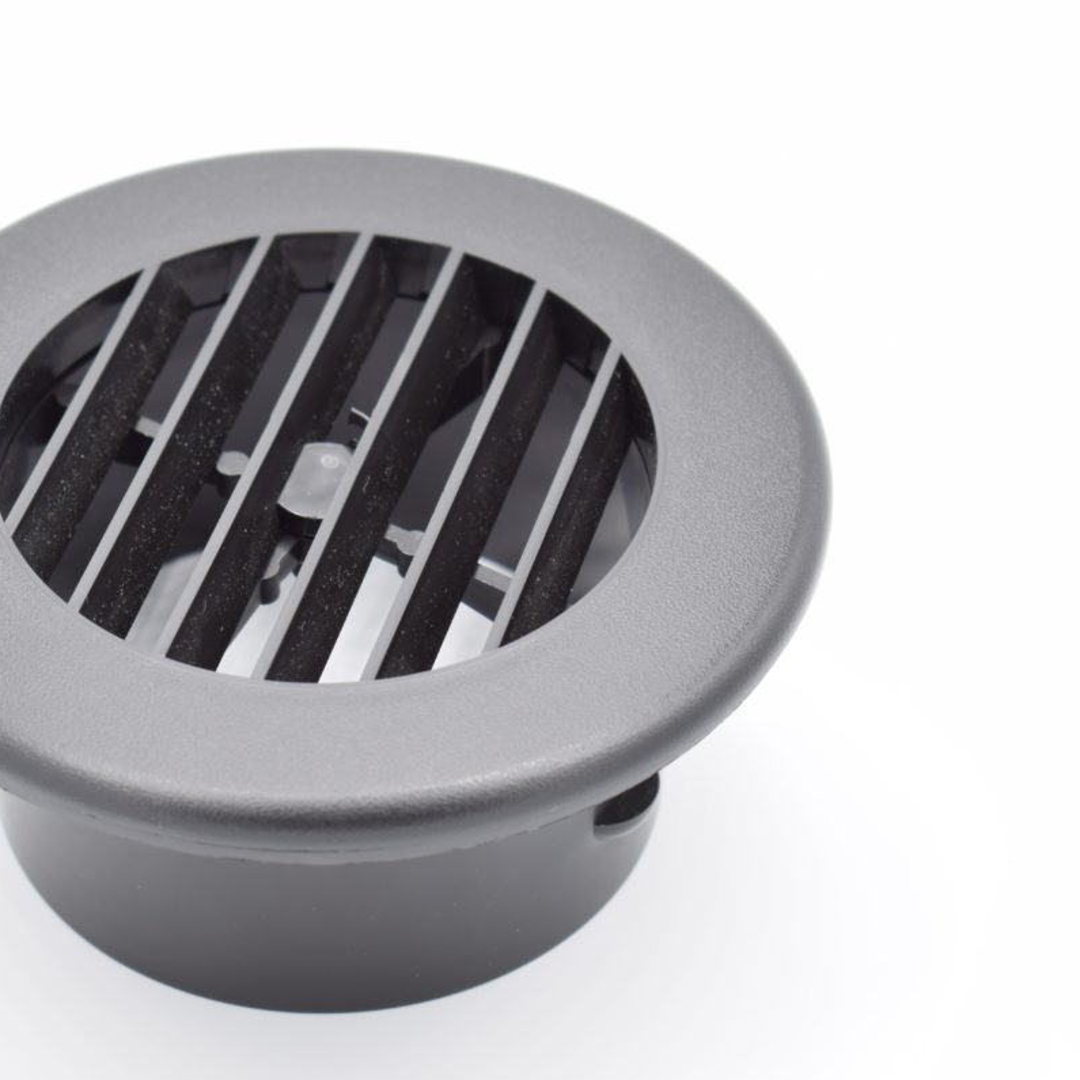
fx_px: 3530
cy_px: 542
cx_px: 323
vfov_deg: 17.4
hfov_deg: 17.3
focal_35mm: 100
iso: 100
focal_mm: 52
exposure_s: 1/25
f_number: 5.6
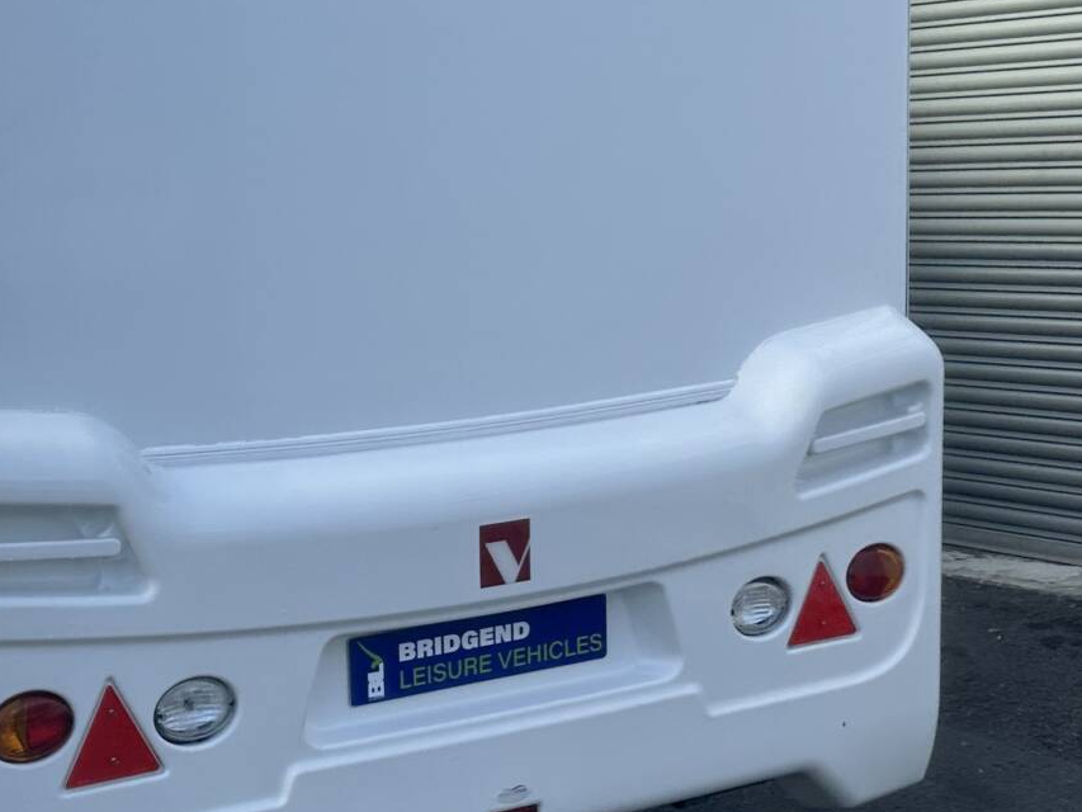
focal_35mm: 54
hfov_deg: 34.0
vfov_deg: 27.0
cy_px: 381
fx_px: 1688
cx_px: 155
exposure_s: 1/2070
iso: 80
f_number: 1.78
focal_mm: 6.86
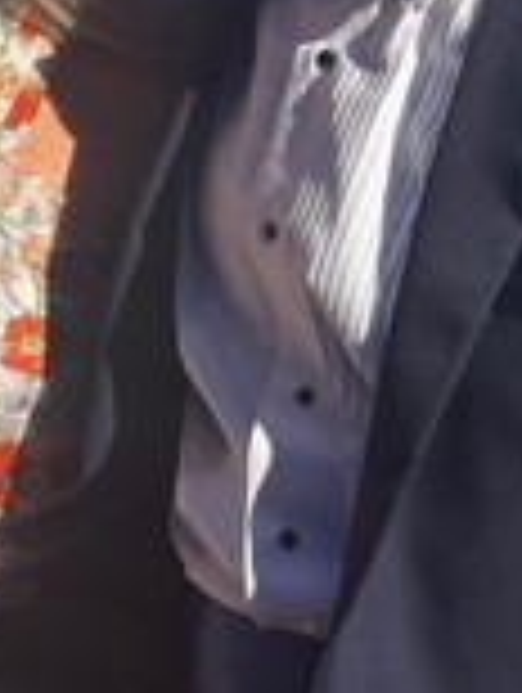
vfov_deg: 17.4
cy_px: -122
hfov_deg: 13.7
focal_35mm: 108
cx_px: 328
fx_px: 2165
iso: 50
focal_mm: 4.2
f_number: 1.6
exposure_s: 1/5051
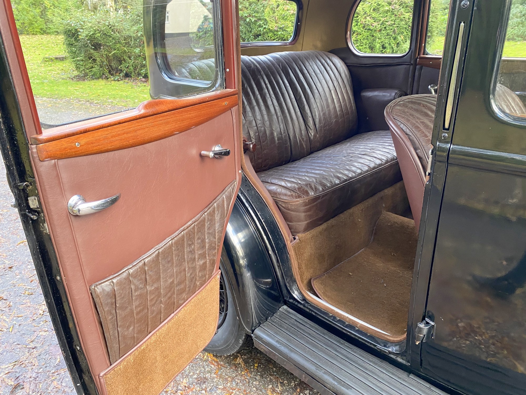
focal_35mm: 26
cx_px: 263
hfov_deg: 67.3
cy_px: 198
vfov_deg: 53.1
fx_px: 395
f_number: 1.8
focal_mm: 4.25
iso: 200
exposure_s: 1/60
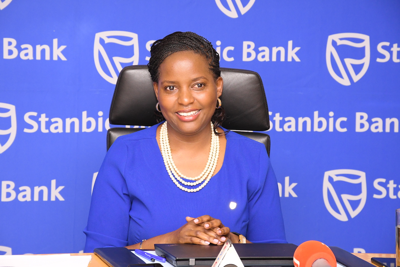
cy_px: 134
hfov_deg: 13.1
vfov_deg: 8.7
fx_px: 1745
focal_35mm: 157
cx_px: 200
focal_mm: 105
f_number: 9
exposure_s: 1/200
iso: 2500
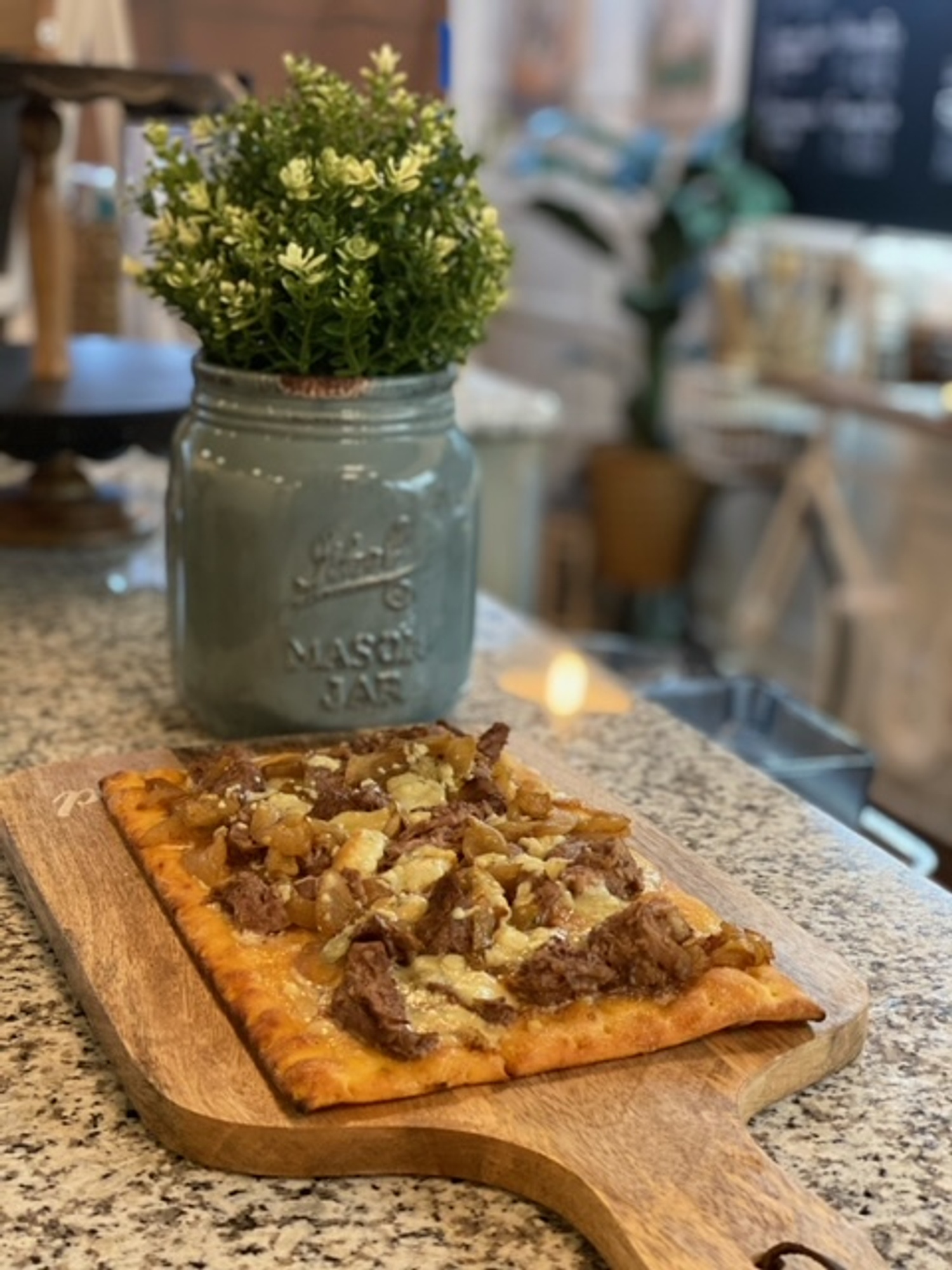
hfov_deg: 28.0
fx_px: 1907
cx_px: 476
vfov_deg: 36.8
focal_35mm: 52
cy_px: 635
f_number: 2
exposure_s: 1/40
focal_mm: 6
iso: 160
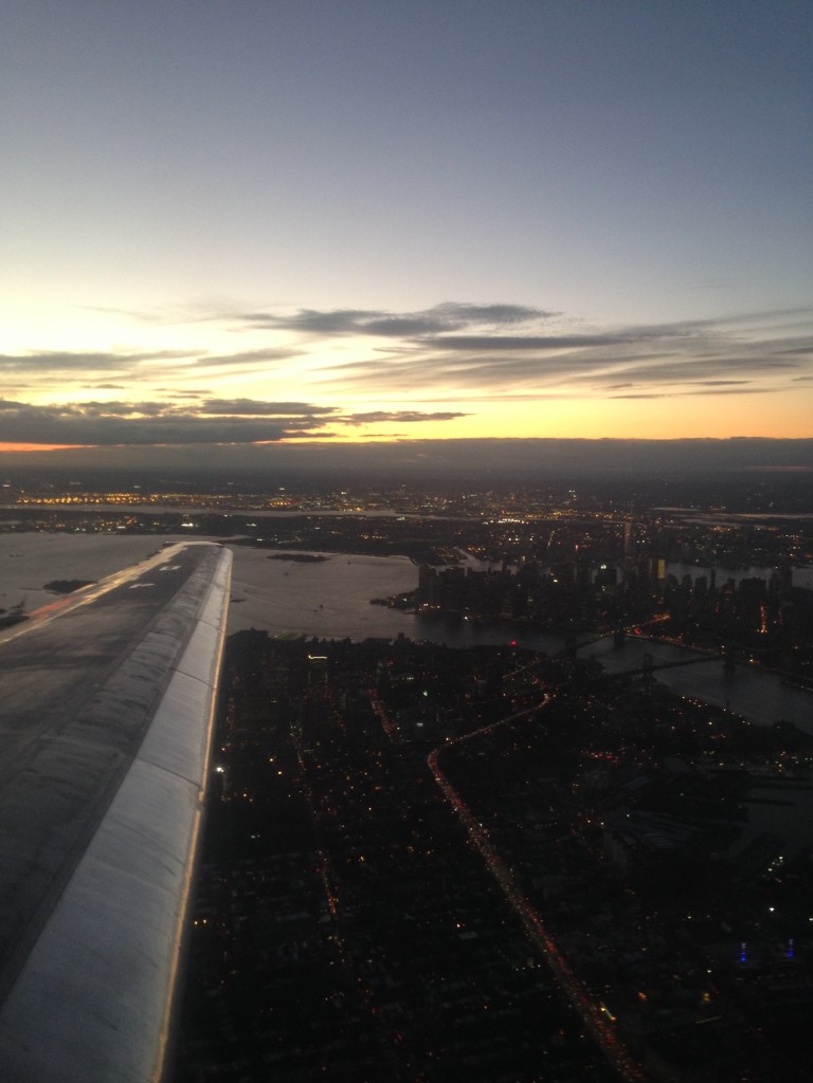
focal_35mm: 33
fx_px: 1033
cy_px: 542
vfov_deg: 55.4
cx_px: 406
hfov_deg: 42.9
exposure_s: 1/20
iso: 100
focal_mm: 4.12
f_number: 2.4
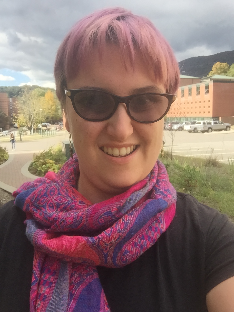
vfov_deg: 58.4
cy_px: 156
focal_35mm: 31
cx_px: 117
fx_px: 279
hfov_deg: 45.4
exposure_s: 1/362
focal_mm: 2.65
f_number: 2.2
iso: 32
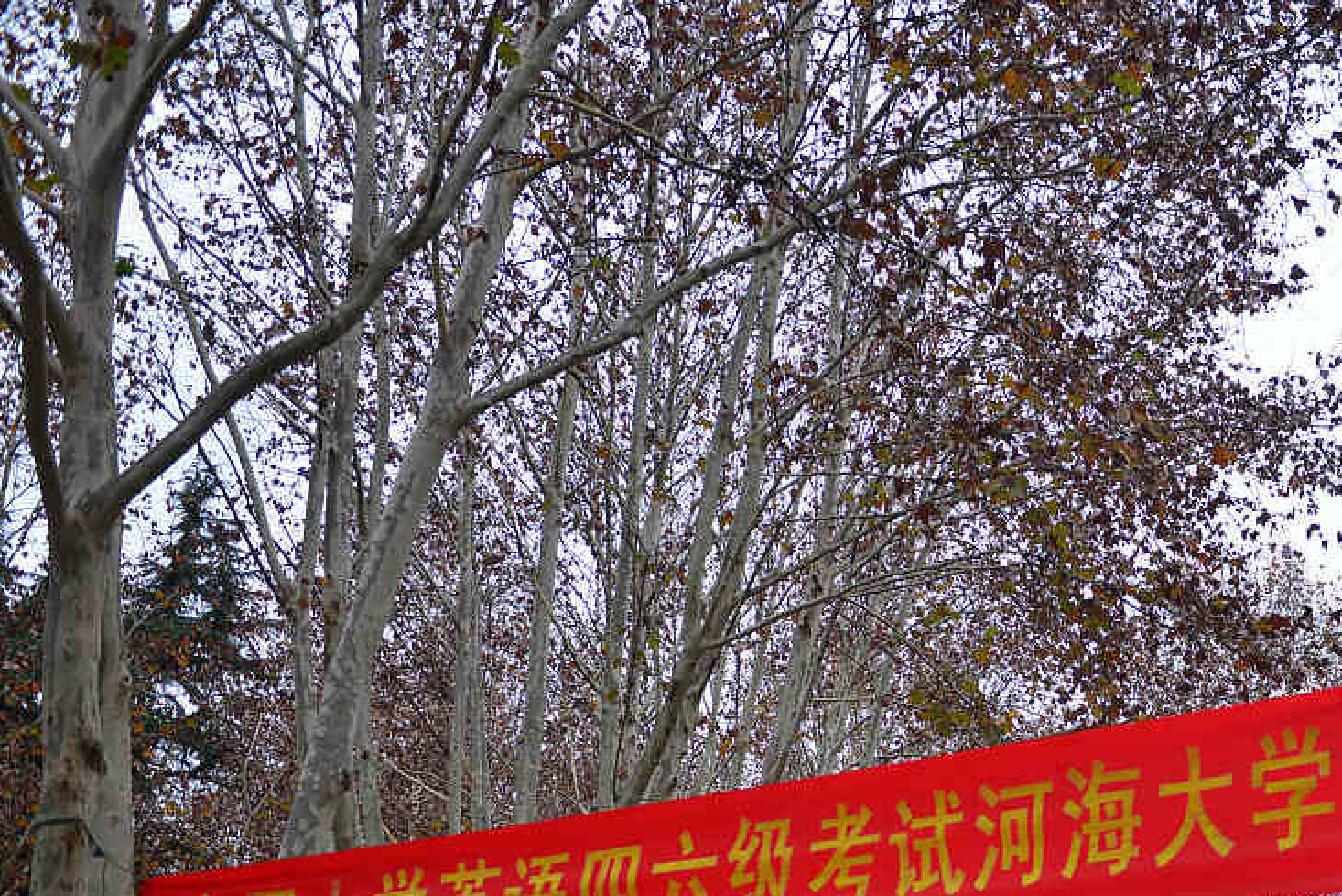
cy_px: 731
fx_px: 2684
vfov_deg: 18.7
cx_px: 1086
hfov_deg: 27.5
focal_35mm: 72
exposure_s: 1/100
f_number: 2.8
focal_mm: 44
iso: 100
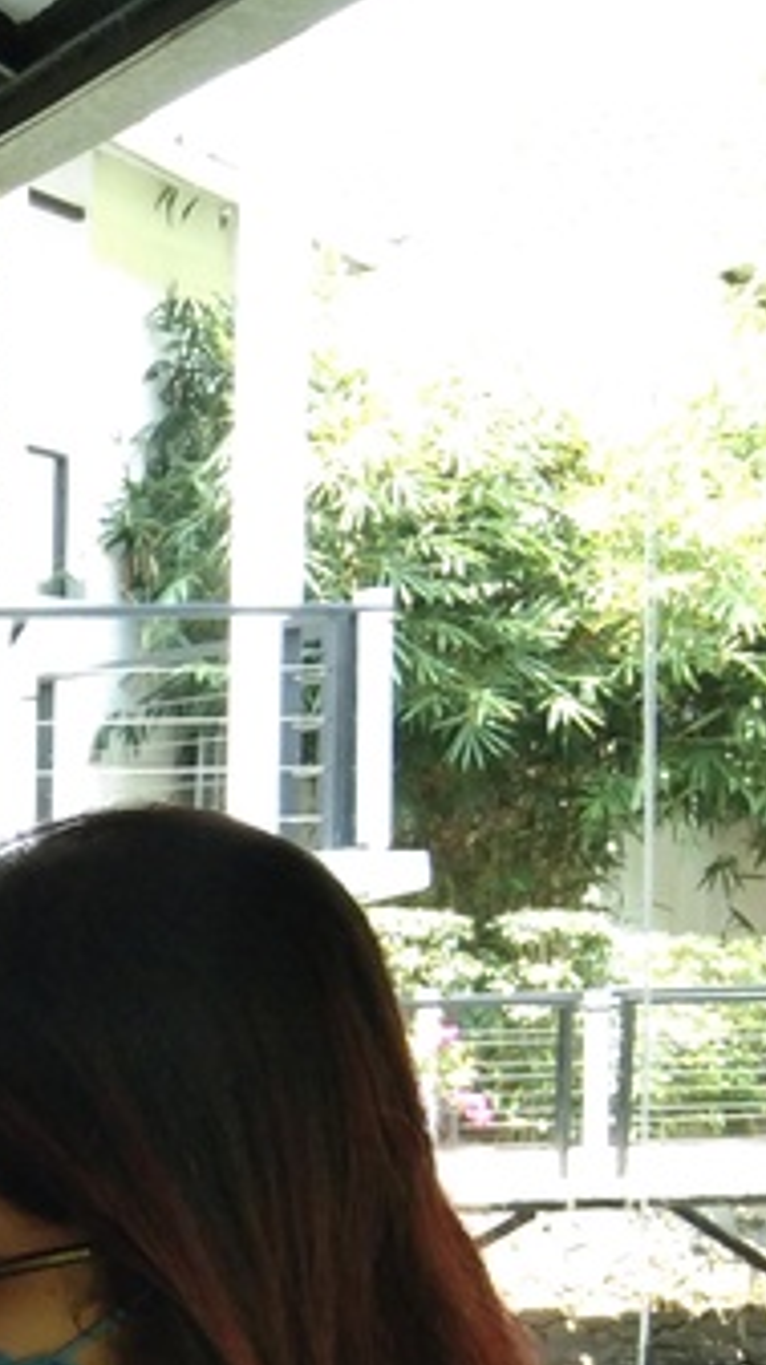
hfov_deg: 11.1
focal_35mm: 101
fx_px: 3655
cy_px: 1365
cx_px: -677
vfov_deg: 20.5
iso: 144
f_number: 2.2
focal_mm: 3.65
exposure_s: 1/100
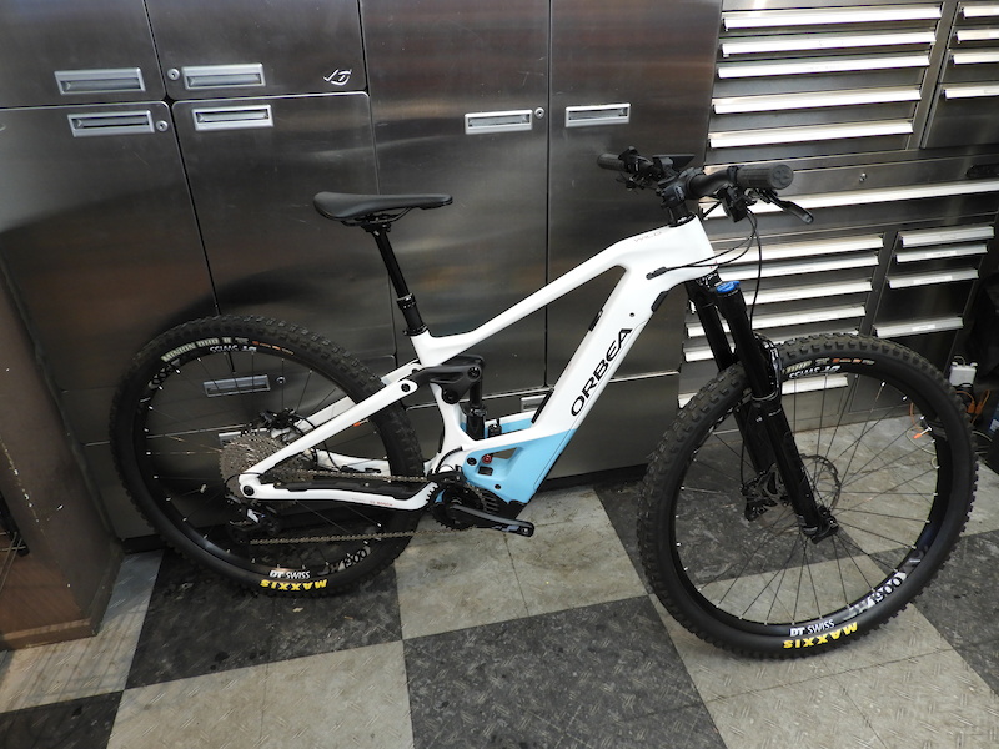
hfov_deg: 71.6
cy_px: 374
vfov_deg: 56.8
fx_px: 693
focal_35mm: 24
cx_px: 500
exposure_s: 1/30
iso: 200
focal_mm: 4.3
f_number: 3.3
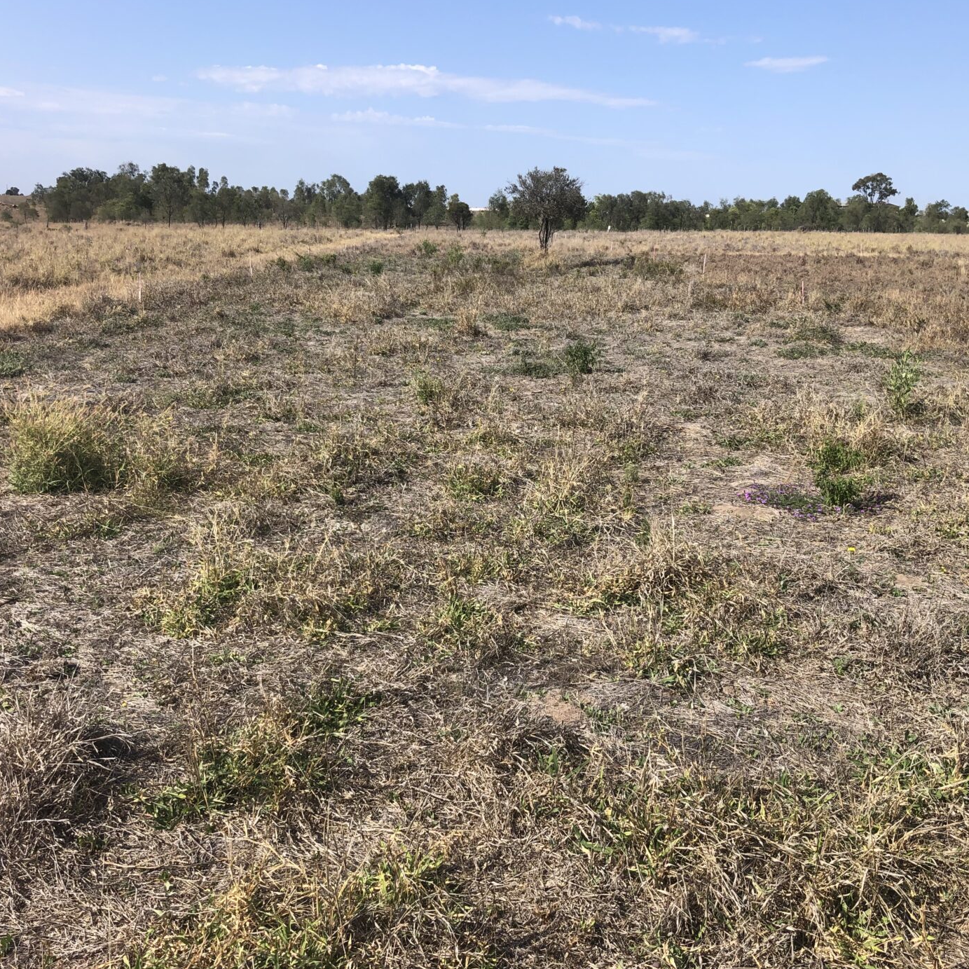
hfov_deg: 48.4
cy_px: 480
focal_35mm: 34
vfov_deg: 48.4
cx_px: 517
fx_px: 1077
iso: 20
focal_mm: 3.99
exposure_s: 1/1845
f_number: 1.8
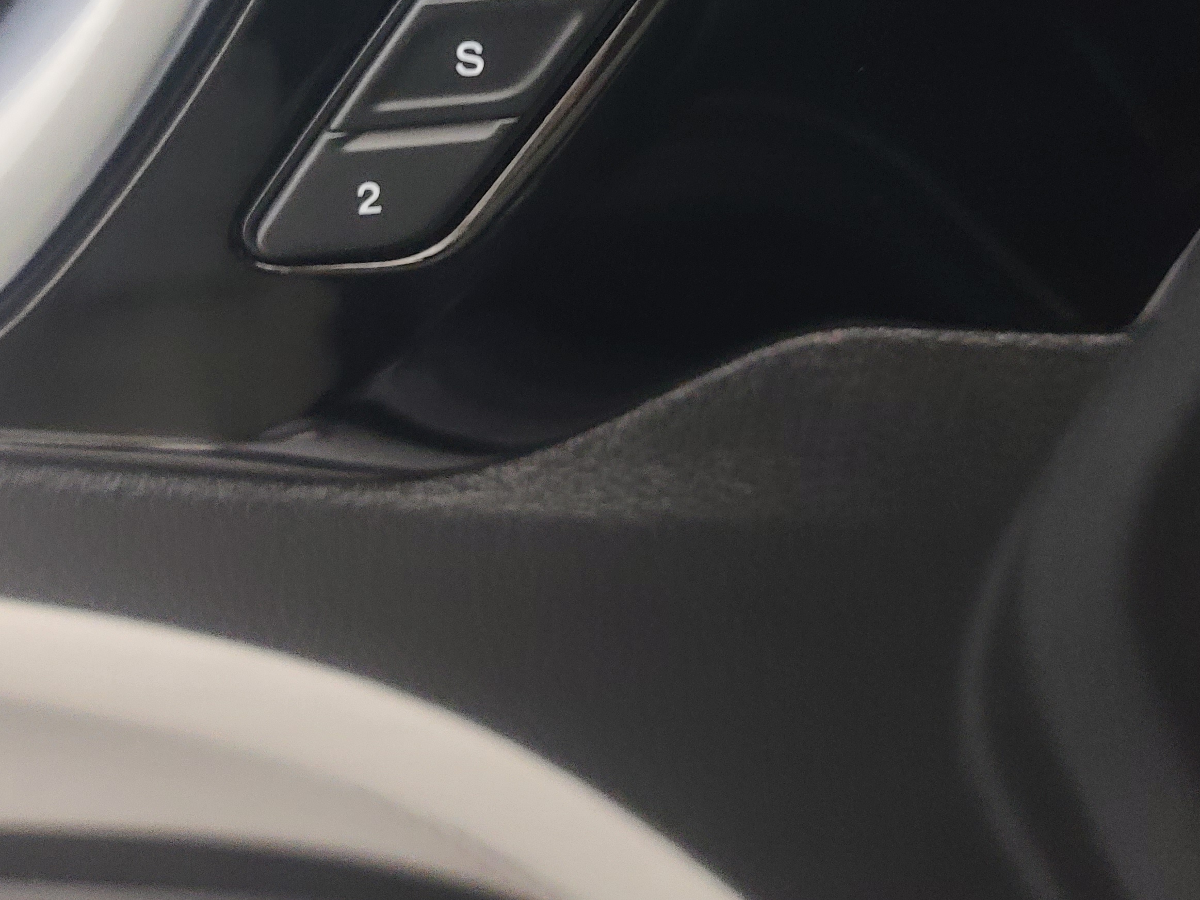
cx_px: 512
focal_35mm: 43
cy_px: 202
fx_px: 1490
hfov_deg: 43.7
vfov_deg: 32.8
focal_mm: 7
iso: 1000
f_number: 1.8
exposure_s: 1/24
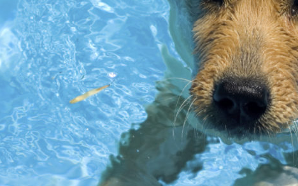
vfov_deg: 5.7
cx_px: 129
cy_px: 1
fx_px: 1867
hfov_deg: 9.1
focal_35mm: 230
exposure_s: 1/320
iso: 200
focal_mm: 75
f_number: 5.6
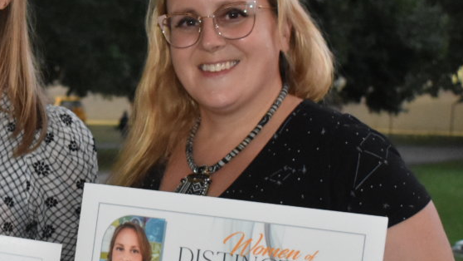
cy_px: 224
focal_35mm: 121
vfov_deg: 10.0
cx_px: 0
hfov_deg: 17.3
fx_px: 1486
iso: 1600
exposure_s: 1/60
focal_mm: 28
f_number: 4.2
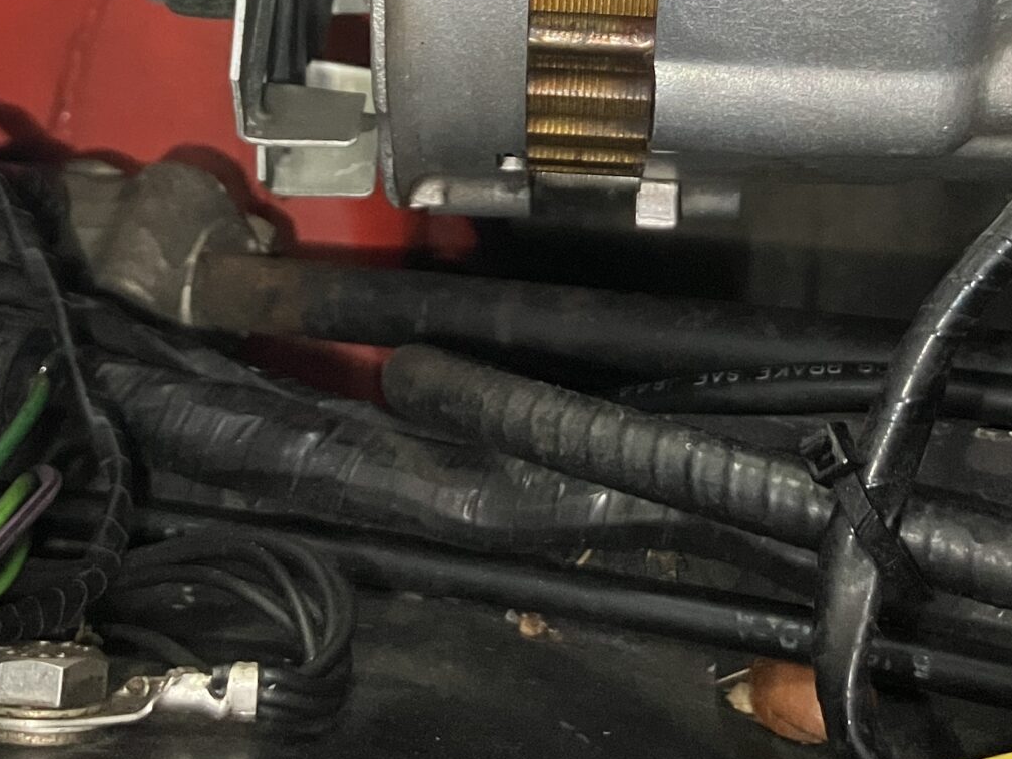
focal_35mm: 71
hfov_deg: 27.4
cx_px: 578
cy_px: -175
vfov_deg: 19.4
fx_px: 2075
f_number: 1.8
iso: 250
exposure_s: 1/60
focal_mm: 3.99
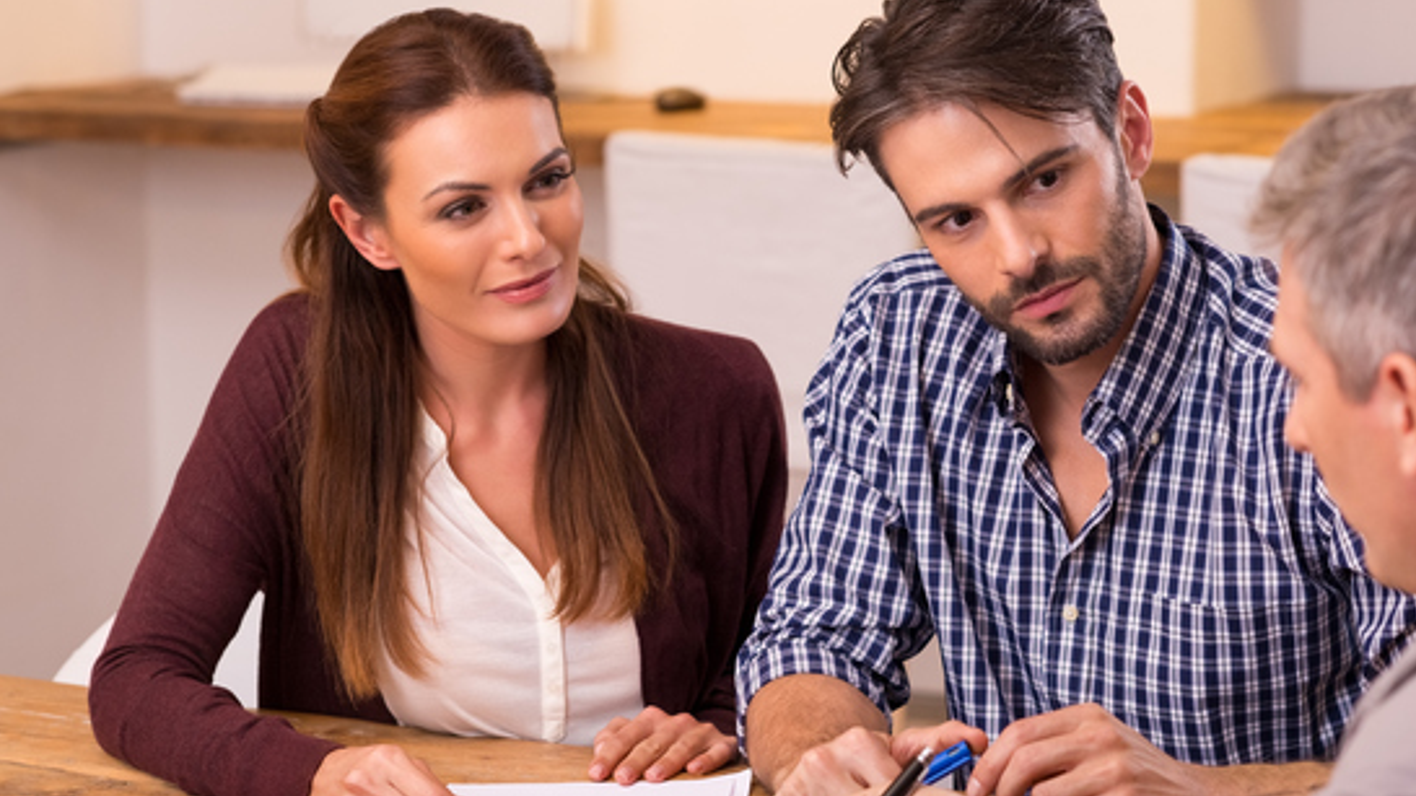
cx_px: 856
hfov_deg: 18.1
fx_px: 4430
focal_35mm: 118
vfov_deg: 10.3
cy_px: 528
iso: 400
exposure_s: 1/160
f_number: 4
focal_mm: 85
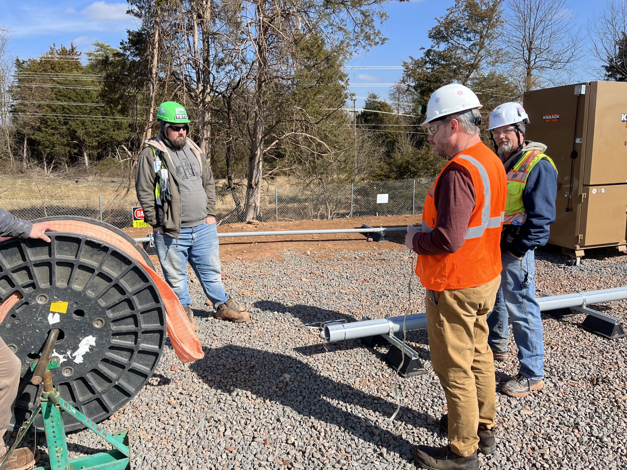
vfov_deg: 53.1
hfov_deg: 67.3
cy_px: 235
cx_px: 314
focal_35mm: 26
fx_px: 471
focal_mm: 5.1
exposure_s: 1/2755
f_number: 1.6
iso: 50
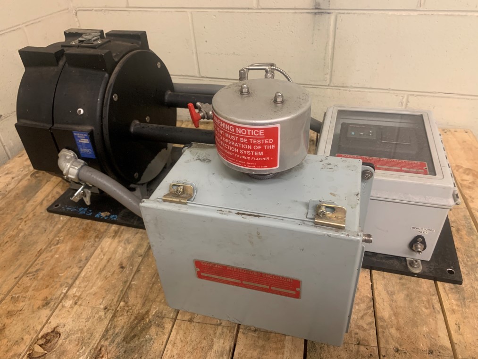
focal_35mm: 26
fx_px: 359
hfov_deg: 67.3
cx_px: 239
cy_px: 180
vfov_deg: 53.1
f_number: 1.8
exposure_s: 1/60
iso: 320
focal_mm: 4.25
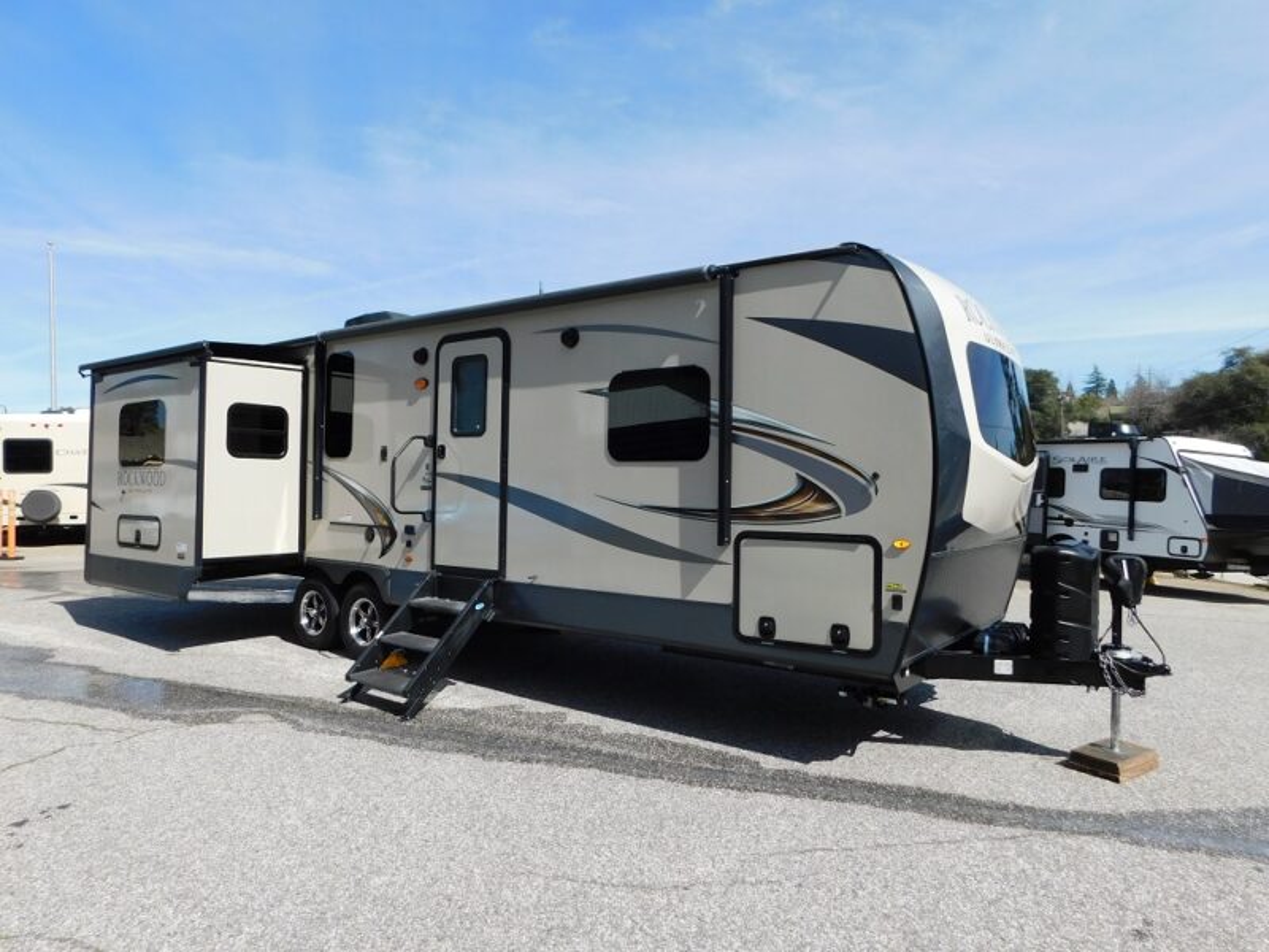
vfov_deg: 58.9
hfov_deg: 73.9
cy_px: 476
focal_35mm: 23
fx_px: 843
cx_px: 634
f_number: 6
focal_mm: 4
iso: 125
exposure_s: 1/400
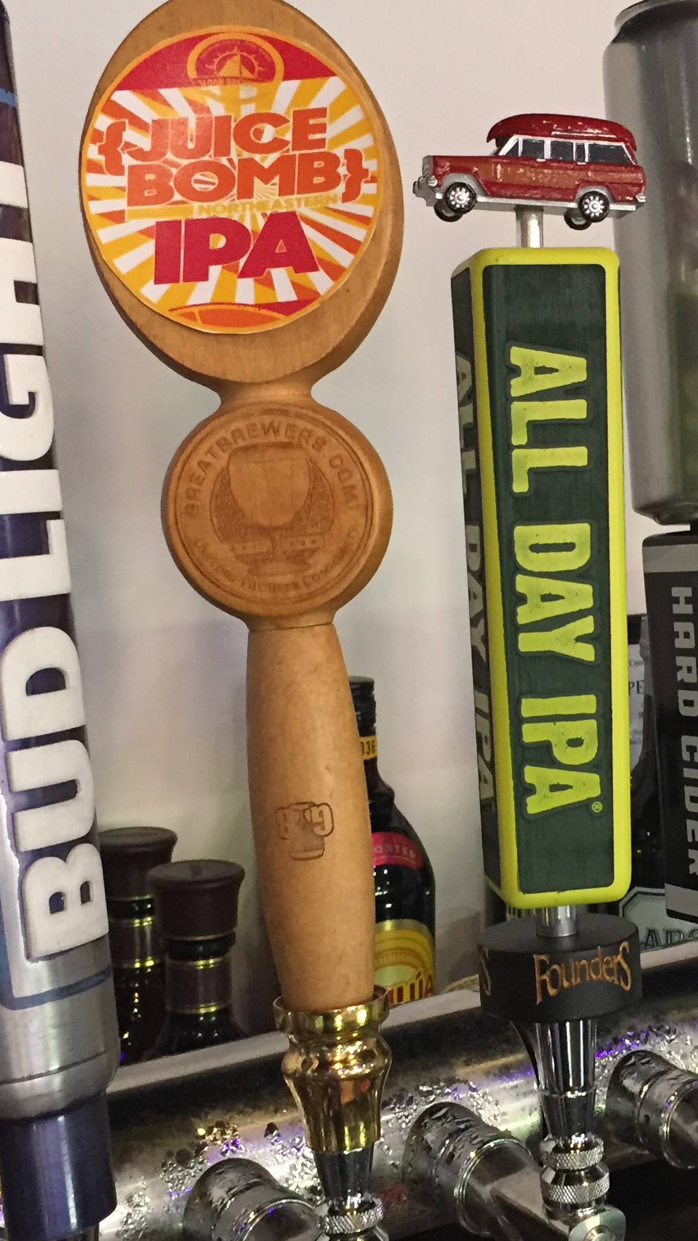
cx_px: 609
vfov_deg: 36.6
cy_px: 668
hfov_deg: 20.7
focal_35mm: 57
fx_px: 1875
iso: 250
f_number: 2.2
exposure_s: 1/30
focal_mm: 4.15
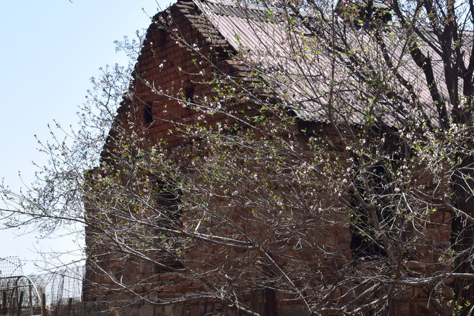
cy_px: 219
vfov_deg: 14.5
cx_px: 385
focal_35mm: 94
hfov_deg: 21.4
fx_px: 1237
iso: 400
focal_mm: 38
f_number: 11
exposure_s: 1/500
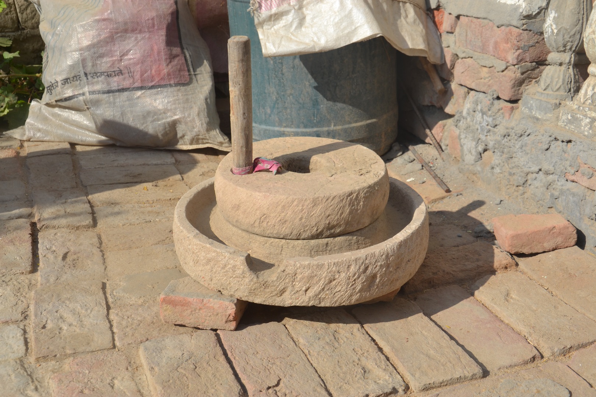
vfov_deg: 28.1
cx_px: 298
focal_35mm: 48
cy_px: 198
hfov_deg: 41.1
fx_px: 795
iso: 100
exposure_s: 1/250
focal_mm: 32
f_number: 8
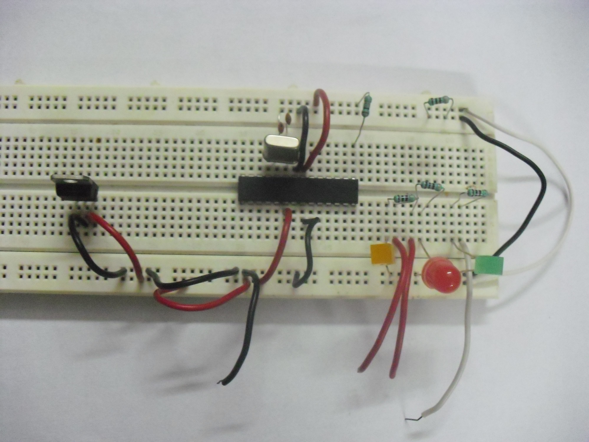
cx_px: 294
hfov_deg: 51.4
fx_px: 613
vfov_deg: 39.7
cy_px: 221
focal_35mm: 36
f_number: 3.1
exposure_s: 1/30
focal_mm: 6.3
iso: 800
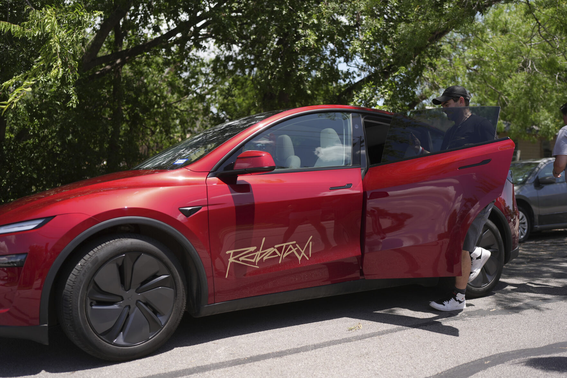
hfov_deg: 54.4
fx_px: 551
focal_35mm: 35
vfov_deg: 37.8
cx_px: 284
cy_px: 189
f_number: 2
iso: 250
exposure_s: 1/6400
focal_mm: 35
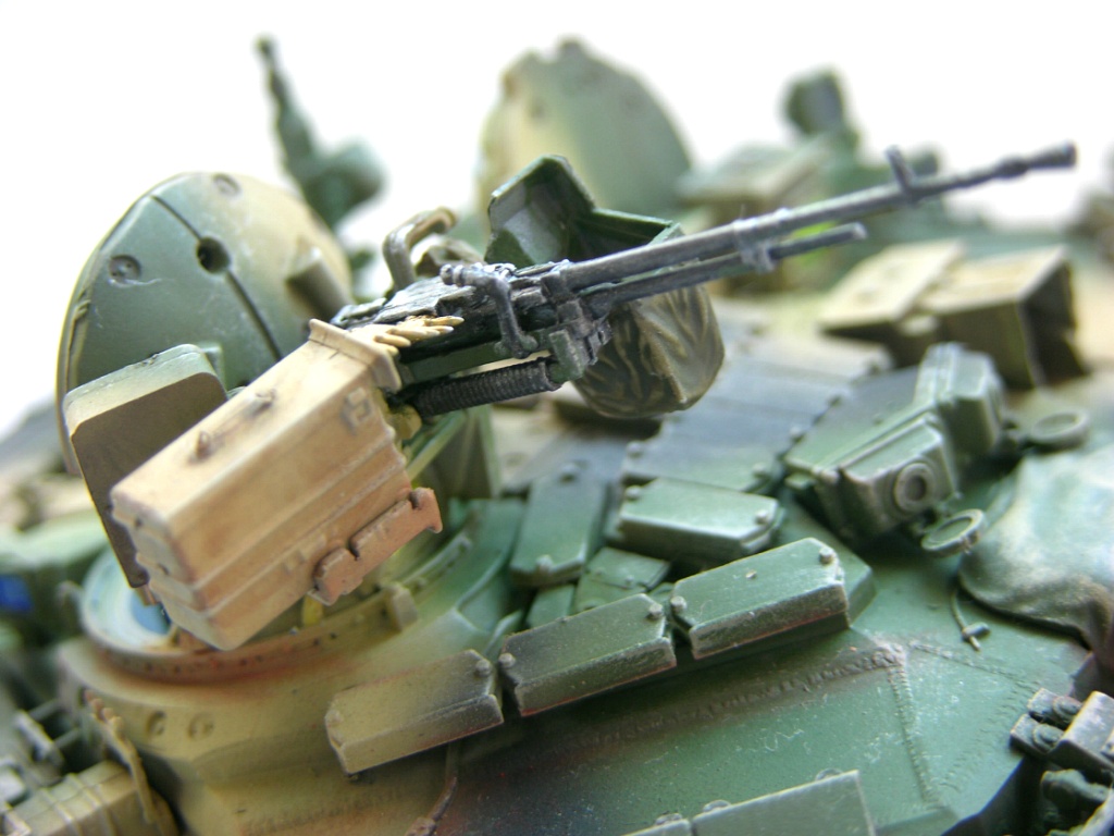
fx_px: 3540
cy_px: 418
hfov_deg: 17.9
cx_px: 557
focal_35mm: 110
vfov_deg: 13.5
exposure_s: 1/7
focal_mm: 27.3
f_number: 3.7
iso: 50
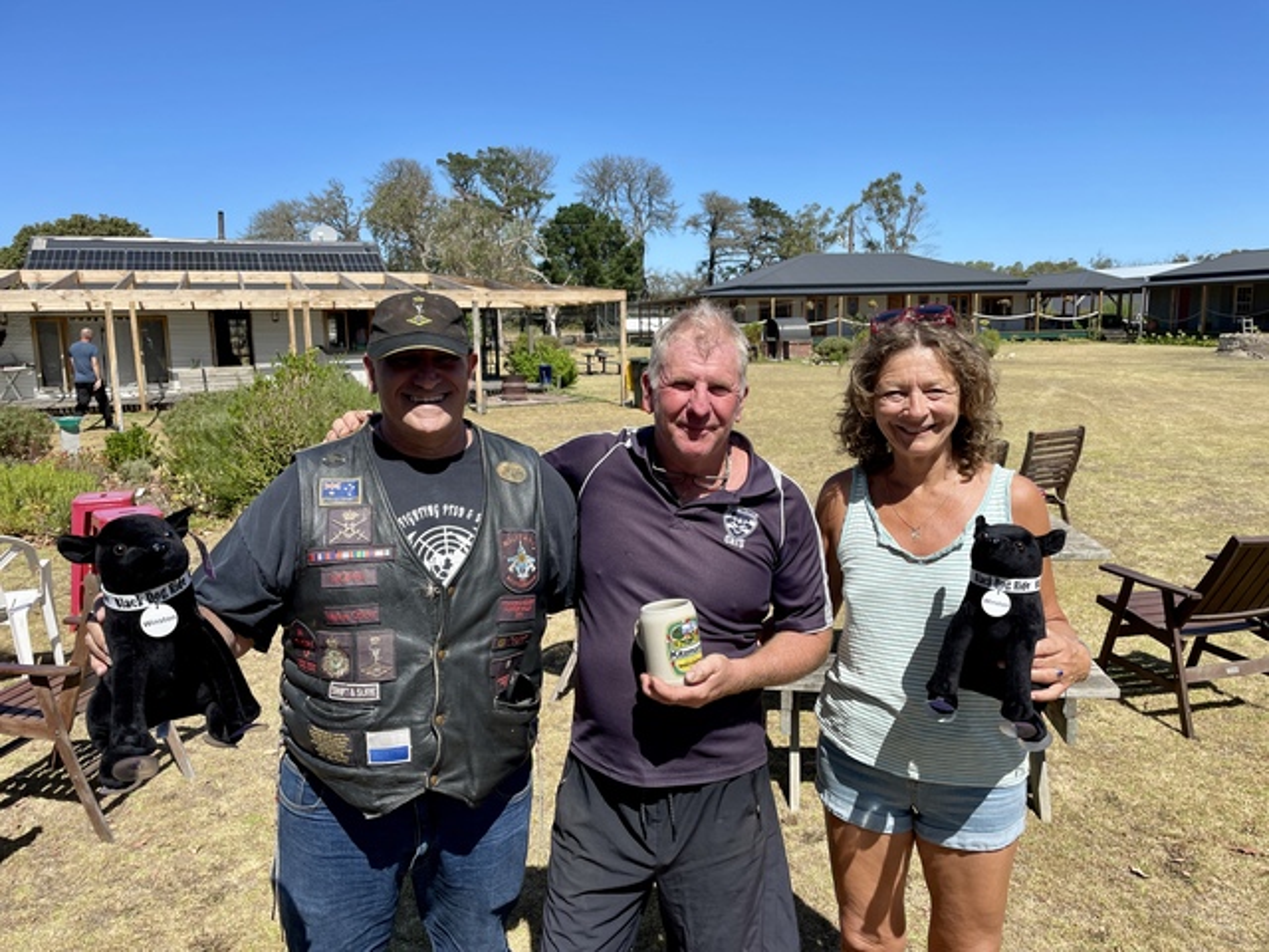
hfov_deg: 67.3
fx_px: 953
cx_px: 634
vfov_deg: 53.1
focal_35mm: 26
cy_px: 476
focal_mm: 4.2
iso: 32
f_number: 1.6
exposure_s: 1/2959
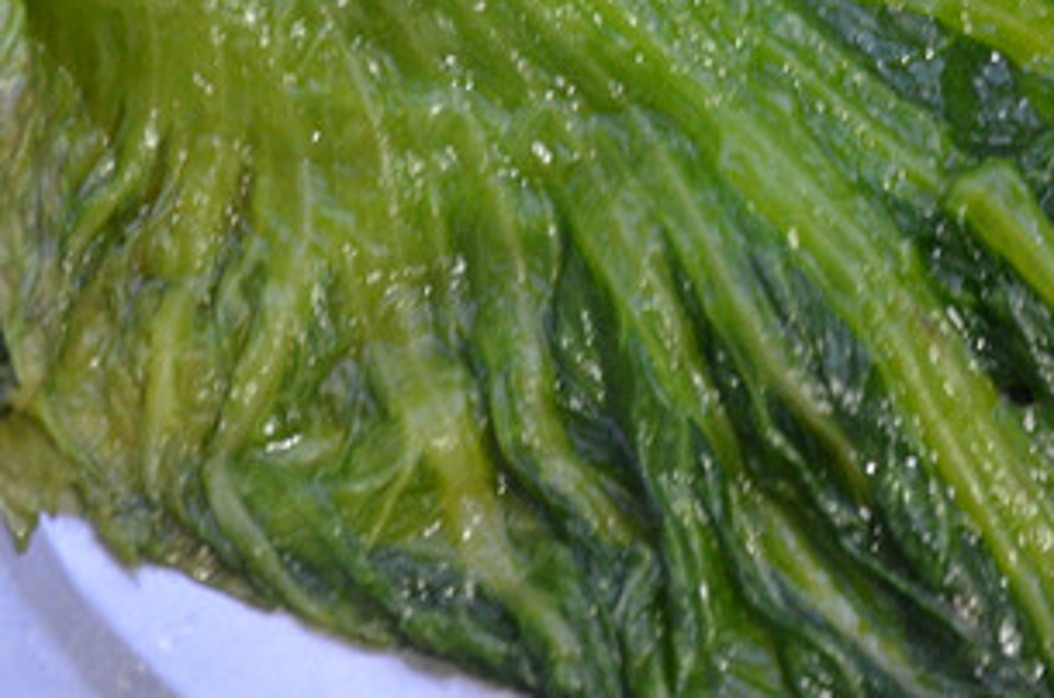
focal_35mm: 165
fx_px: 4821
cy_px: 36
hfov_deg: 12.5
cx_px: 581
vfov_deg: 8.2
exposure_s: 1/3
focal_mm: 42
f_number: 4.8
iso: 1600
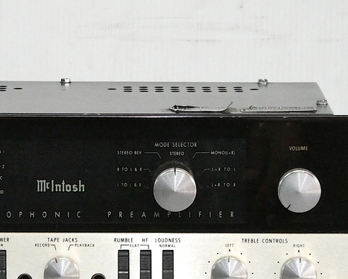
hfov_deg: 6.0
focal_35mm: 321
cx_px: 54
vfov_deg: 4.8
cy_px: 199
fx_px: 3308
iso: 1250
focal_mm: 28.7
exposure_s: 1/80
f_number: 5.5
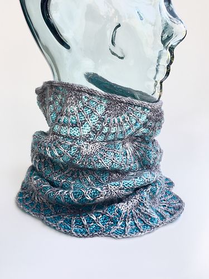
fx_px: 233
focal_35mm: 29
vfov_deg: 61.7
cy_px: 140
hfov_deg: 48.2
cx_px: 104
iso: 25
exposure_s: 1/366
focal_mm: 4.15
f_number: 2.2
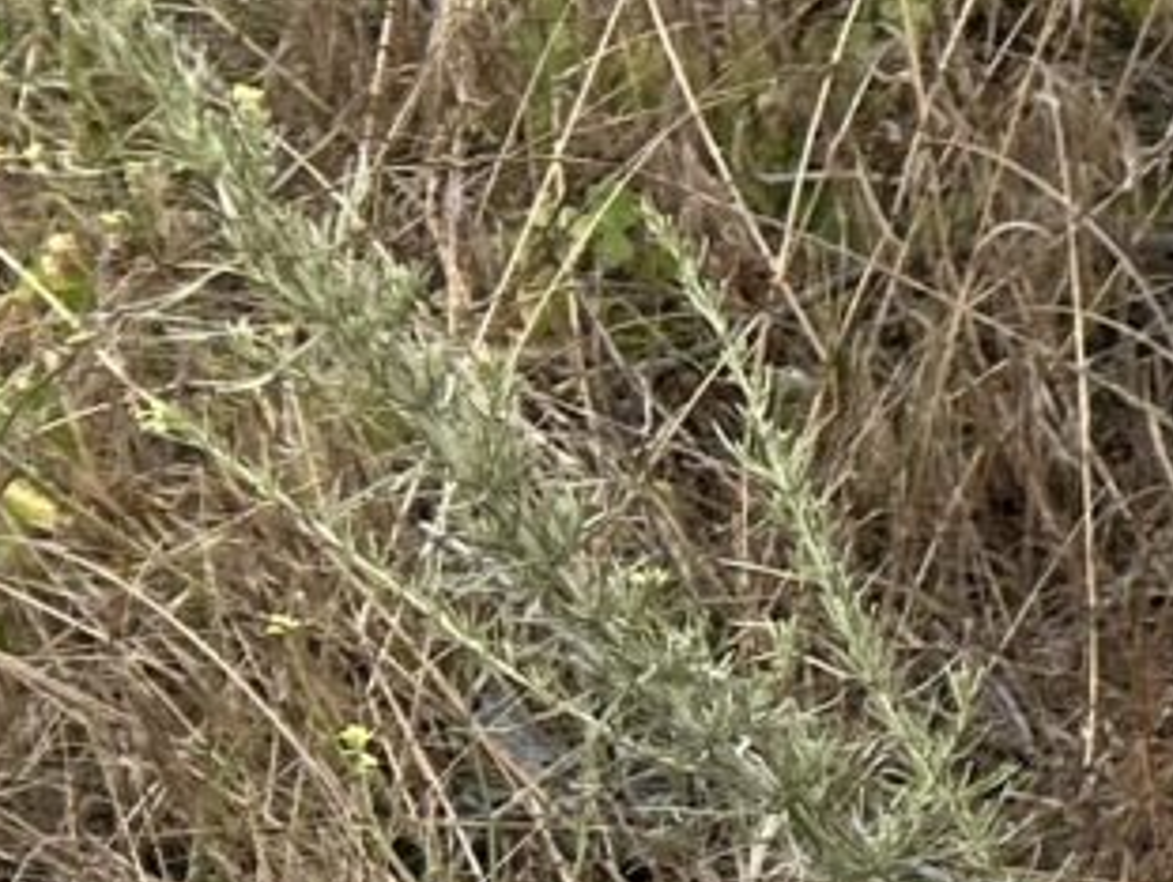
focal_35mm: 171
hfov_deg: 9.2
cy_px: 1180
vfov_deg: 8.6
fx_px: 5801
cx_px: 3568
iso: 50
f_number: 1.5
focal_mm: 5.7
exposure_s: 1/3704
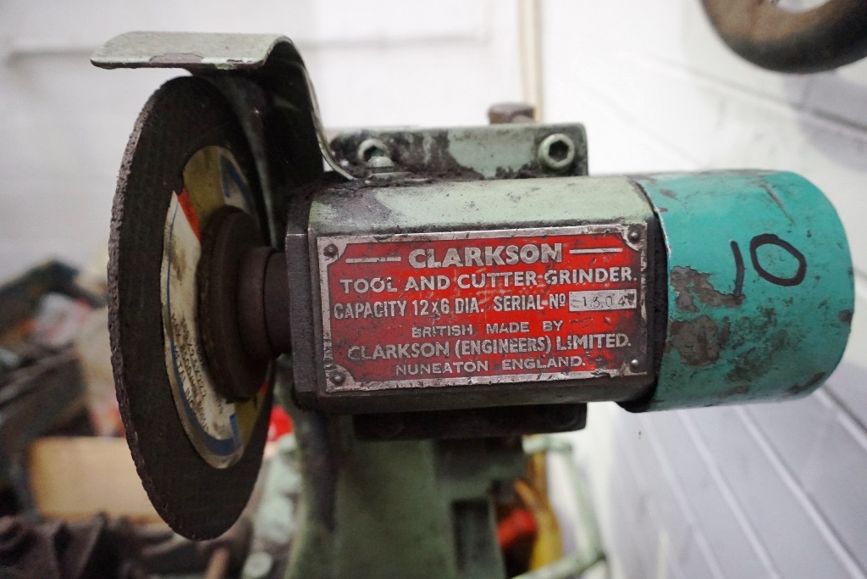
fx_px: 578
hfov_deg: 73.7
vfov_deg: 53.1
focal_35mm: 24
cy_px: 290
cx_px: 434
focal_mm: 16
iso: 3200
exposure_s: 1/60
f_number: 3.5
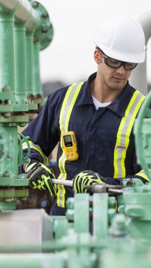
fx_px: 2824
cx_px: 87
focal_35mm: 397
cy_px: 118
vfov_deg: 5.4
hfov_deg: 3.1
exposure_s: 1/1600
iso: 200
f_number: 3.5
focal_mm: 200
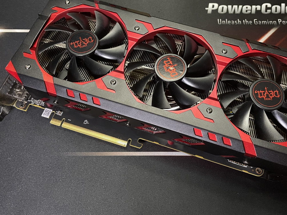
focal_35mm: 33
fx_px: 274
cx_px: 160
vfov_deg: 42.7
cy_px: 83
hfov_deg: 55.2
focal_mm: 4.2
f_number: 1.6
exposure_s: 1/50
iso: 400
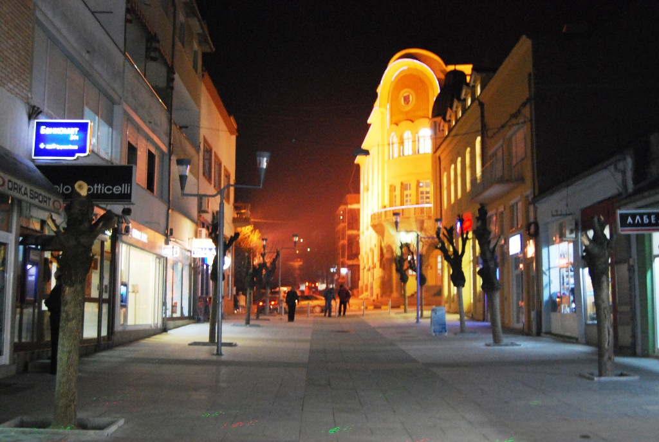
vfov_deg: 30.0
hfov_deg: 43.5
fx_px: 825
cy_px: 221
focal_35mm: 45
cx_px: 330
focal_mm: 30
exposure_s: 1/13
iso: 1600
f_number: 4.2
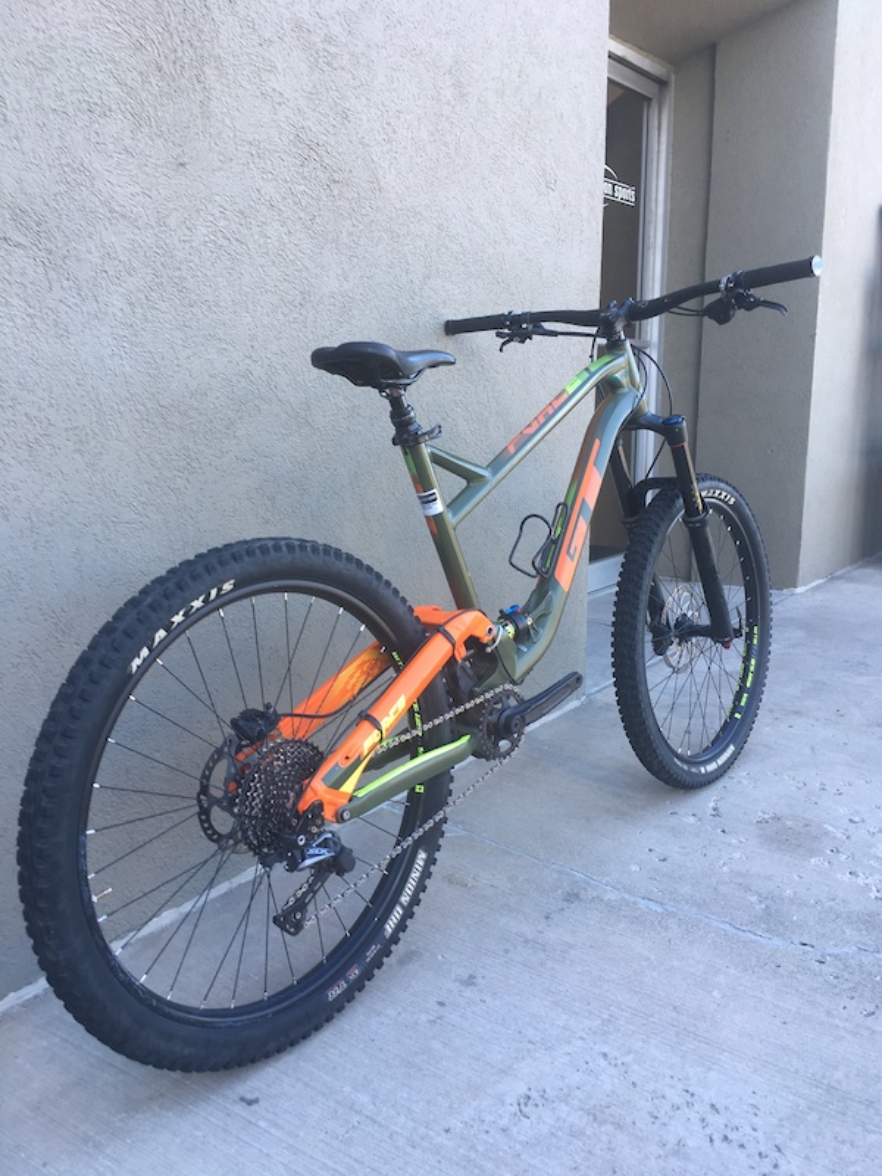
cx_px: 441
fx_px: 985
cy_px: 588
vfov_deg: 61.7
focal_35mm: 29
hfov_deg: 48.2
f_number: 2.2
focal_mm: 4.15
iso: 25
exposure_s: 1/60
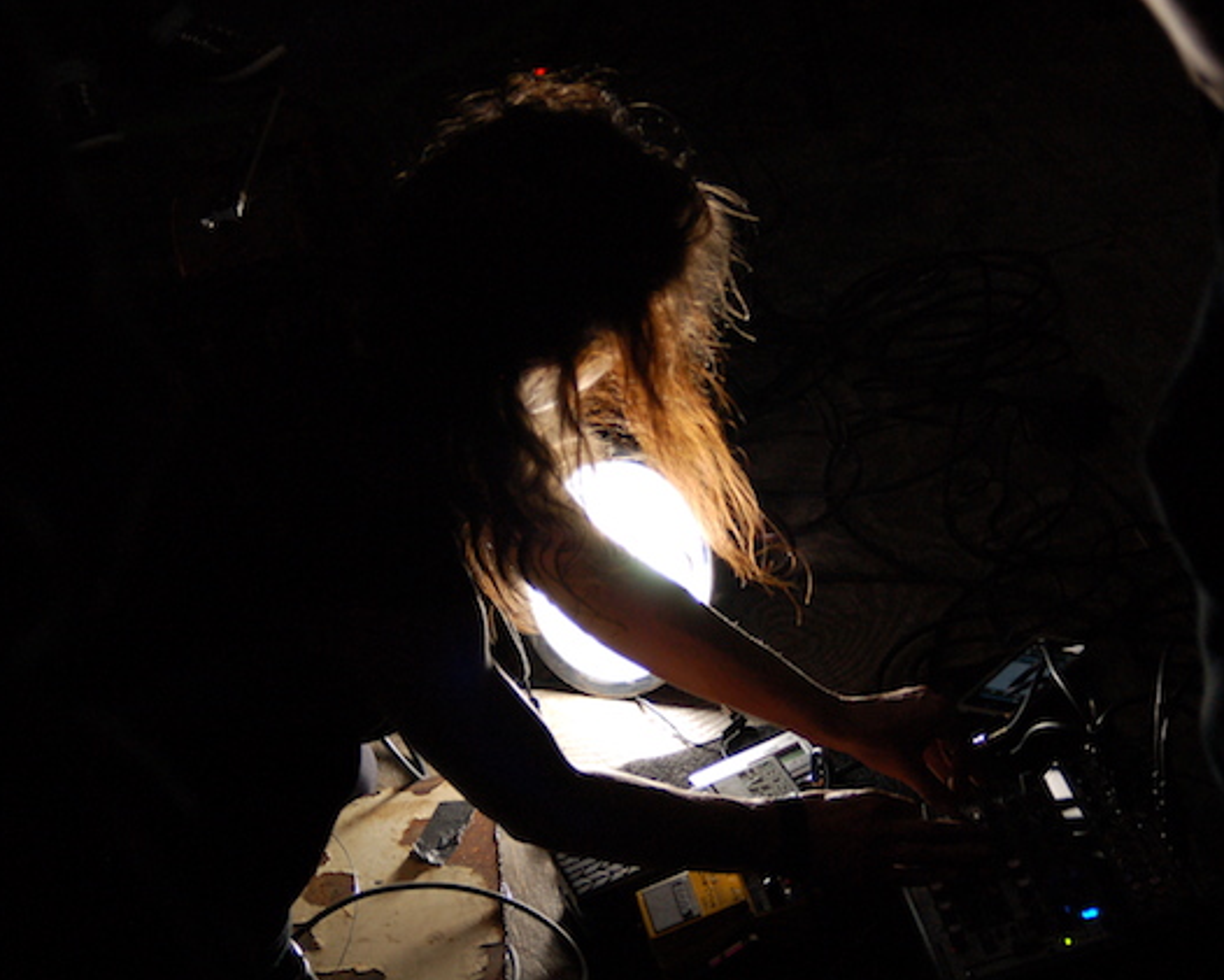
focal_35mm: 89
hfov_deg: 21.5
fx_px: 3225
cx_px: 675
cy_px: 489
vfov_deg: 17.3
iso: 800
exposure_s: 1/30
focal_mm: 52
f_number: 4.5
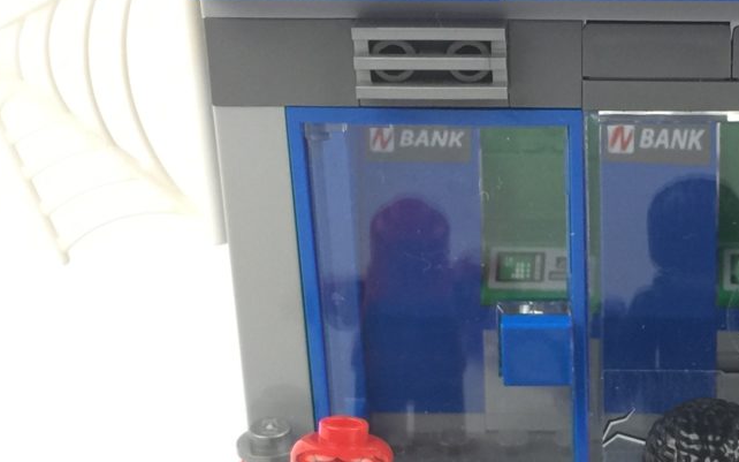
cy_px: 416
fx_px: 1853
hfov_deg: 22.0
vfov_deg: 14.1
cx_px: 683
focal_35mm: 92
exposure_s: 1/30
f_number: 2.2
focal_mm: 4.15
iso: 40
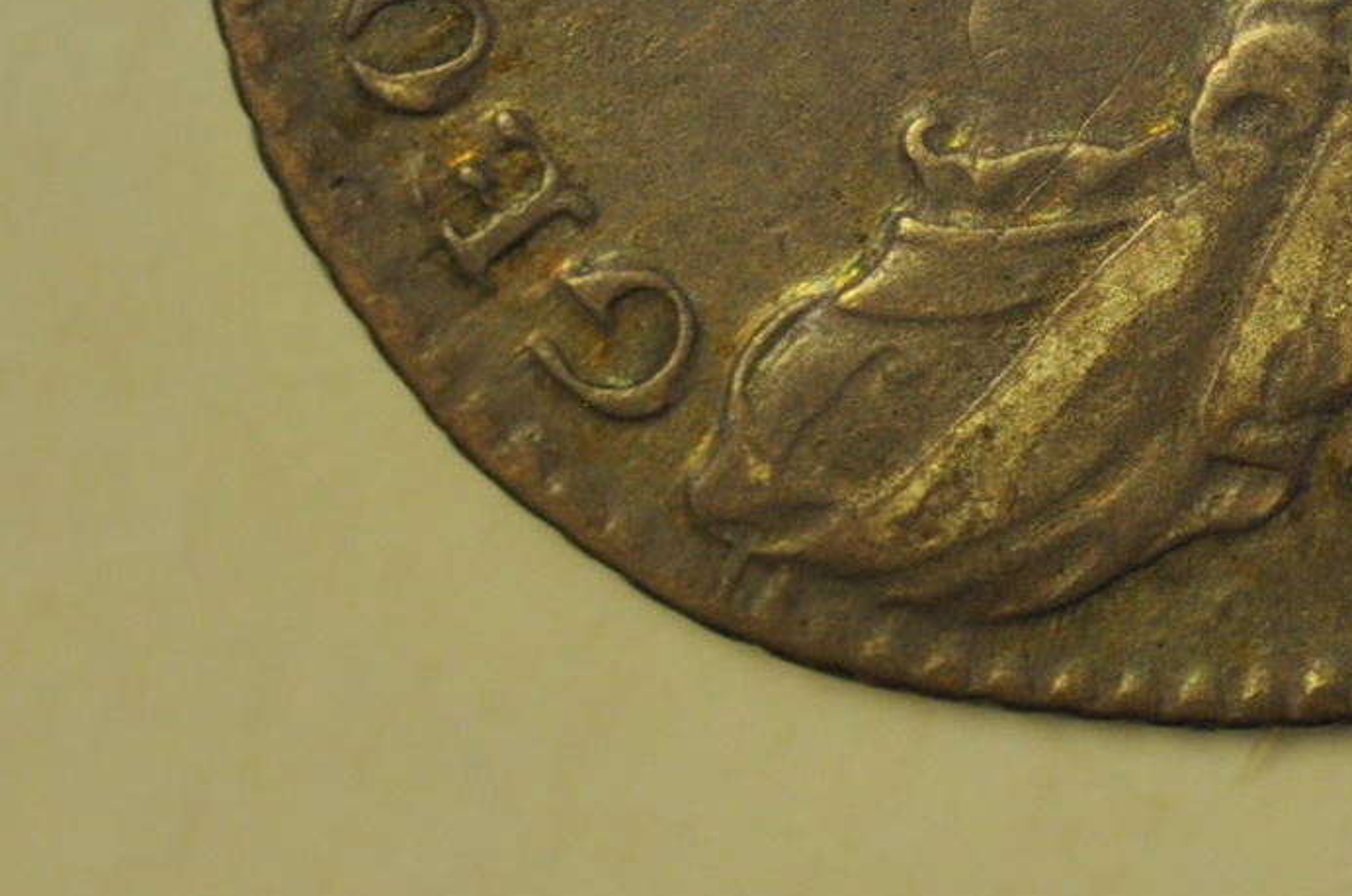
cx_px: 1219
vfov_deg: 4.9
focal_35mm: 279
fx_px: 10461
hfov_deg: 7.4
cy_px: -277
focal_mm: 60
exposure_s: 1/250
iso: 400
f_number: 4
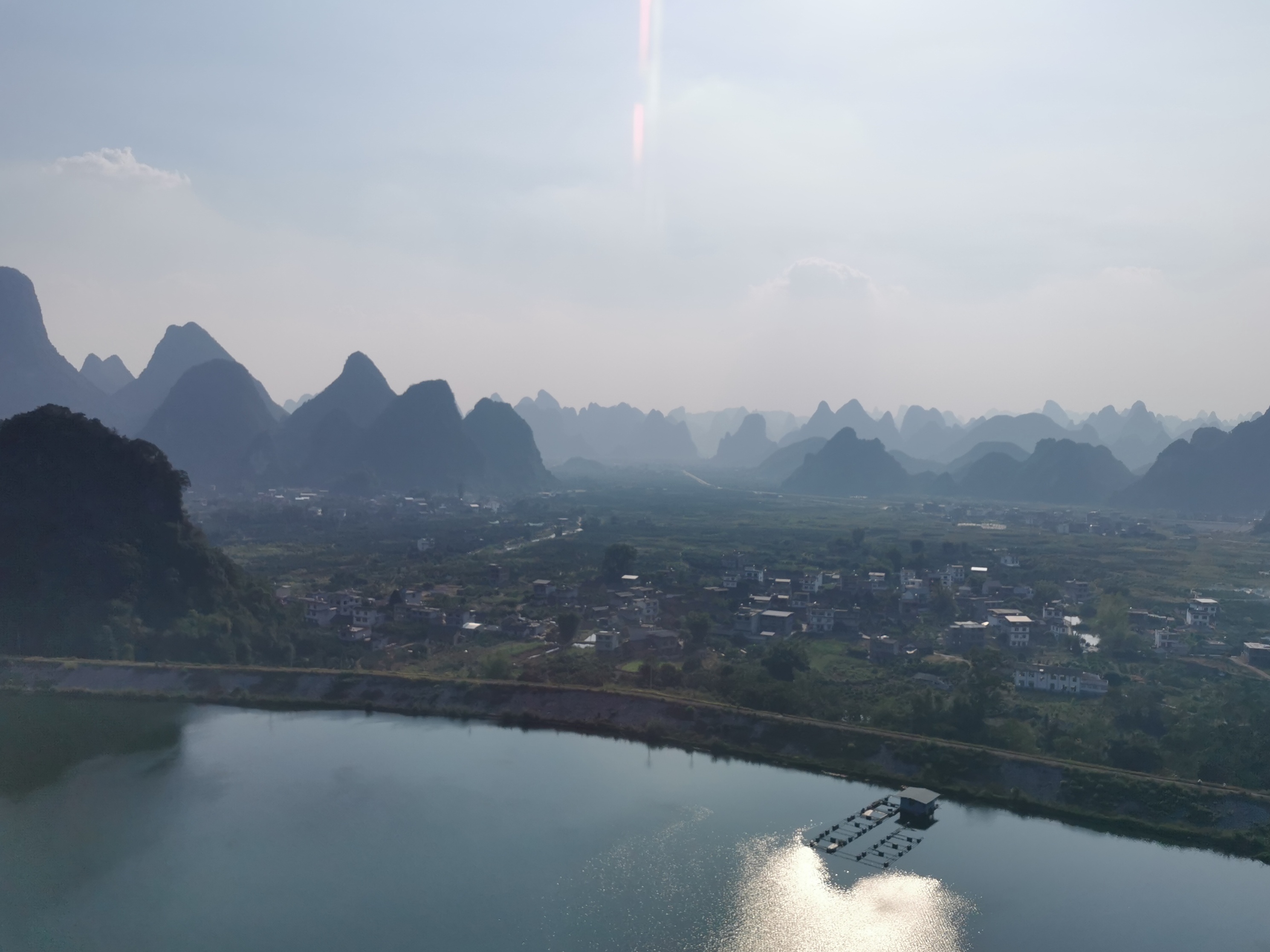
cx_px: 662
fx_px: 1064
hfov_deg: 61.6
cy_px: 504
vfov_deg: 48.2
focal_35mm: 29
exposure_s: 1/3067
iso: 50
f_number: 1.6
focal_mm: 5.56
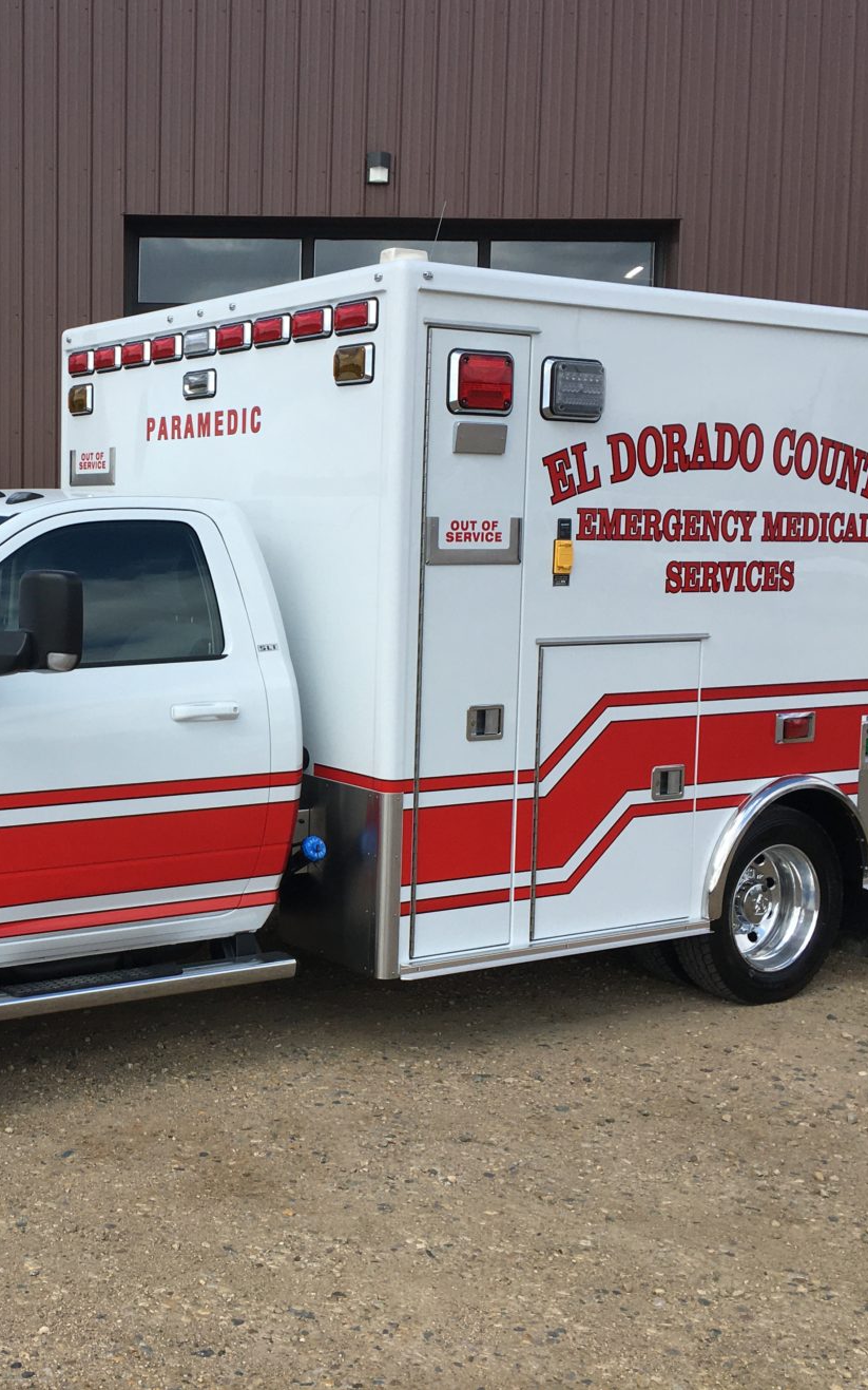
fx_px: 1590
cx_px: 152
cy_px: 679
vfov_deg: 47.2
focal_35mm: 42
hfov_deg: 29.7
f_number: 2.2
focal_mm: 4.15
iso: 25
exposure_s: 1/1538
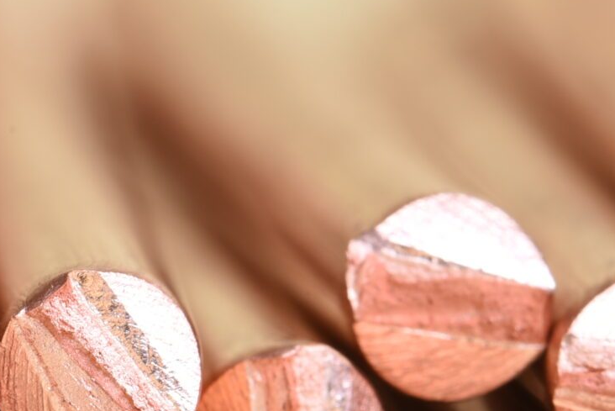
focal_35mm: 367
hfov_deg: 5.6
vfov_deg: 3.7
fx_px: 6273
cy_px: 385
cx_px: 85
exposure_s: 1/60
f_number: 22
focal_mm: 105
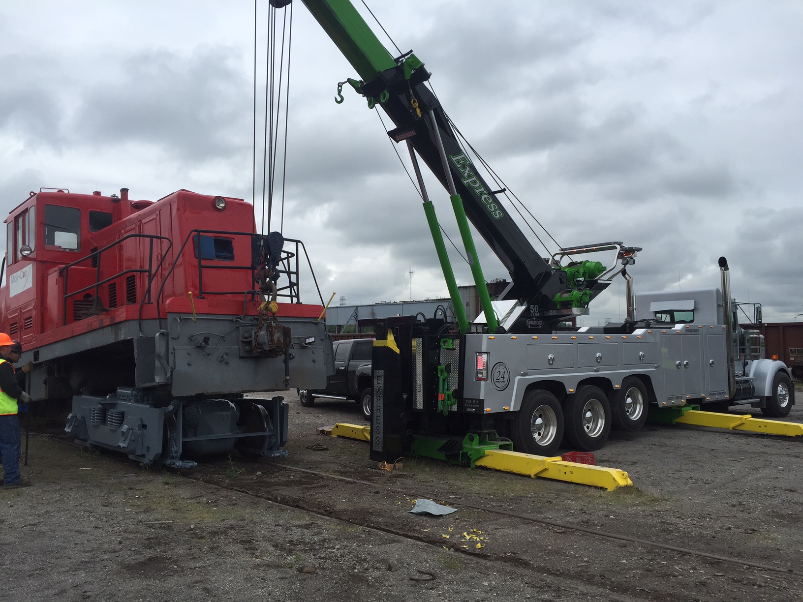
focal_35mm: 29
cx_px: 402
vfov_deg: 48.2
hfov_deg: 61.7
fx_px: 673
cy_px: 301
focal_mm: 4.15
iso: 32
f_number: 2.2
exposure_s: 1/942
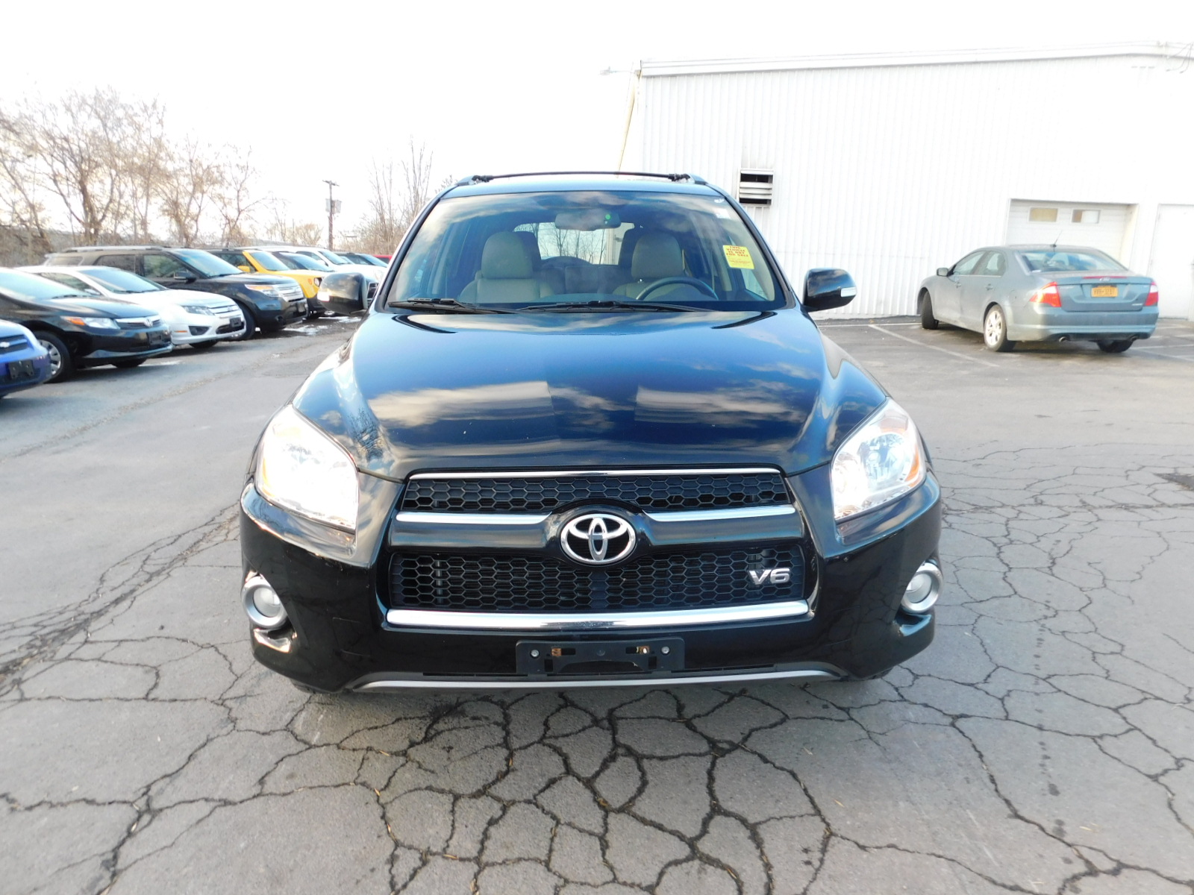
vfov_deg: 58.9
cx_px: 597
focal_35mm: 23
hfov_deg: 73.9
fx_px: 793
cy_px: 448
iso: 125
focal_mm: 4
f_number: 3
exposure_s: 1/100
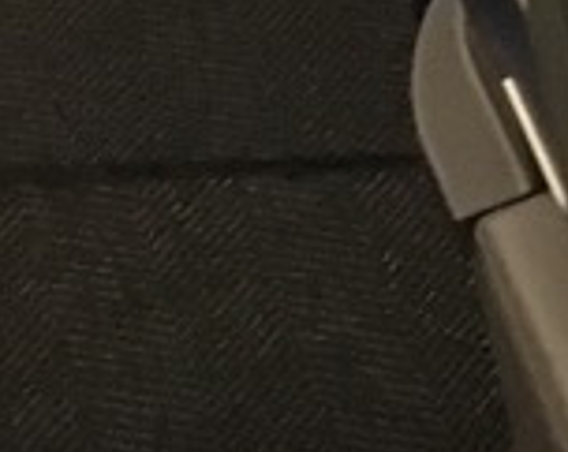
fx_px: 3205
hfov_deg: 8.3
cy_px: -613
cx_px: 1786
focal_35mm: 191
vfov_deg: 7.6
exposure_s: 1/17
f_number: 2.2
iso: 320
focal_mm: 4.15
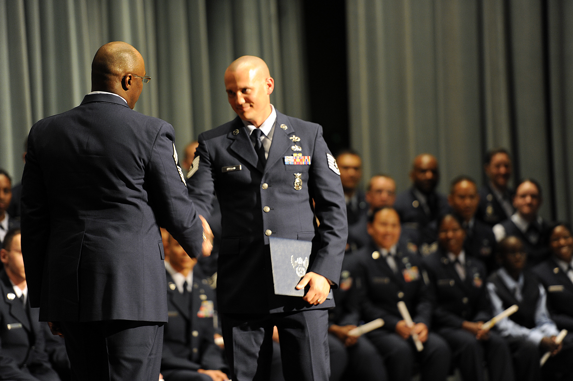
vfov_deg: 7.0
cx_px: 286
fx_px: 3102
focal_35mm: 195
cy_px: 190
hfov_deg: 10.6
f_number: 2.8
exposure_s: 1/20
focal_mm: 195
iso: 1600
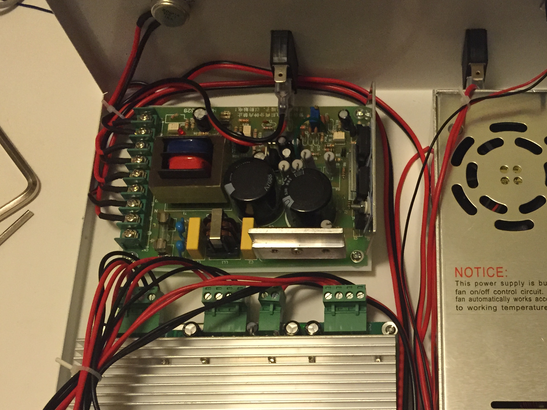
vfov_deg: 31.6
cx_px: 388
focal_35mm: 45
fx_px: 711
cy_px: 306
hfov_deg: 41.2
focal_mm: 4.15
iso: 200
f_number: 2.2
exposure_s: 1/30
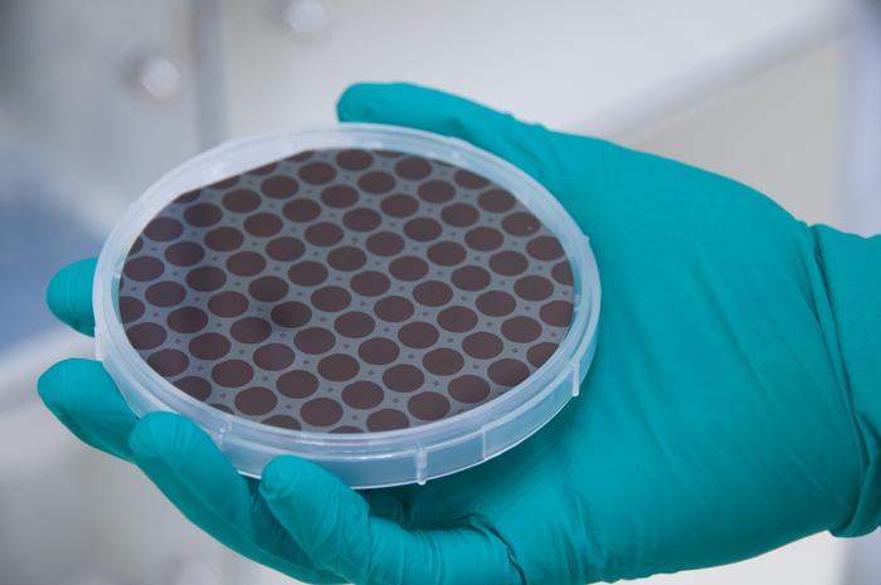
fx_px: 2750
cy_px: 292
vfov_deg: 12.1
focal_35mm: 112
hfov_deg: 18.2
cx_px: 440
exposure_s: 1/60
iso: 400
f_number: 5
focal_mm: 75
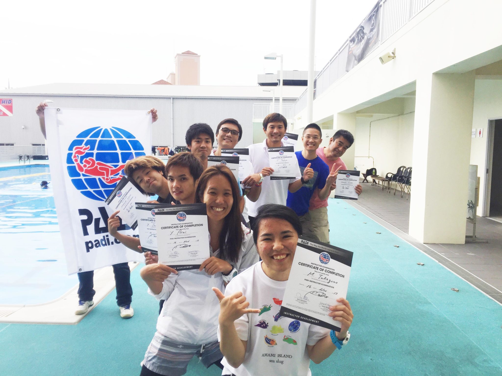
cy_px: 188
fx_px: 421
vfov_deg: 48.2
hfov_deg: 61.7
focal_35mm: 29
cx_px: 251
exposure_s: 1/476
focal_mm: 4.15
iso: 32
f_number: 2.2
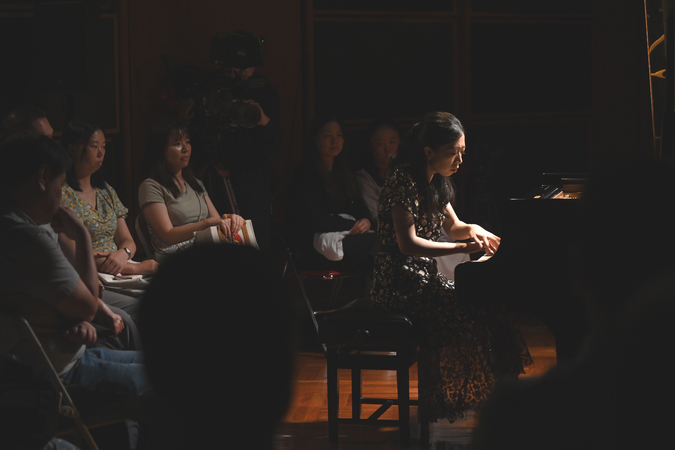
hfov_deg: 22.1
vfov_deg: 14.9
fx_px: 1725
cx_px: 338
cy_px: 225
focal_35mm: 92
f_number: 4
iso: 2500
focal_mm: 92
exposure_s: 1/40
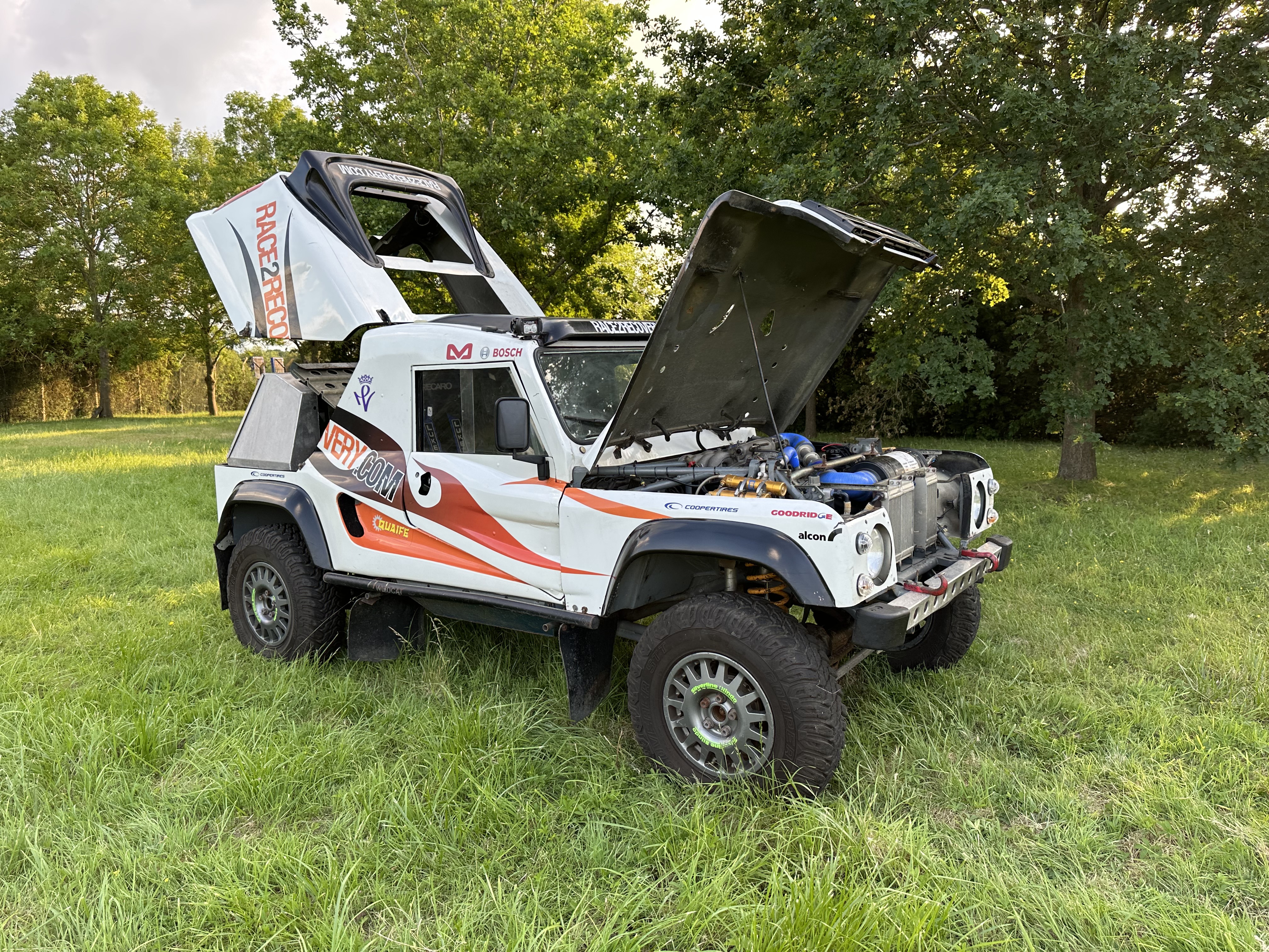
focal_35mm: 24
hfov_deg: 71.6
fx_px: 880
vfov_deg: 56.8
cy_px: 476
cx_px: 634
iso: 80
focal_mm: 6.86
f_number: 1.78
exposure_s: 1/303
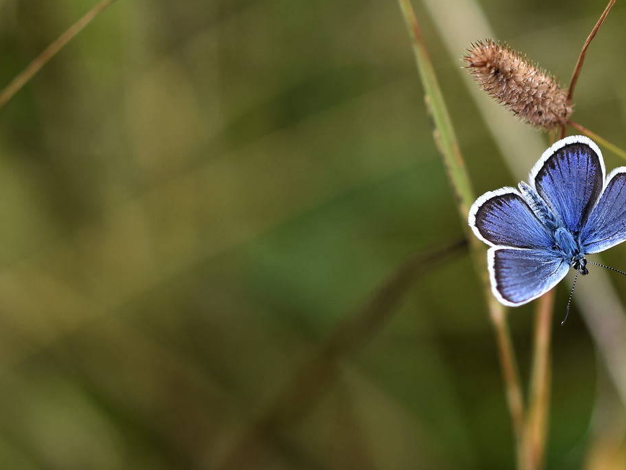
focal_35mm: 229
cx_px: 478
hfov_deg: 8.6
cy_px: 143
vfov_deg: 6.5
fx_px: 4142
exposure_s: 1/400
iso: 200
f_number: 3.3
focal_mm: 90
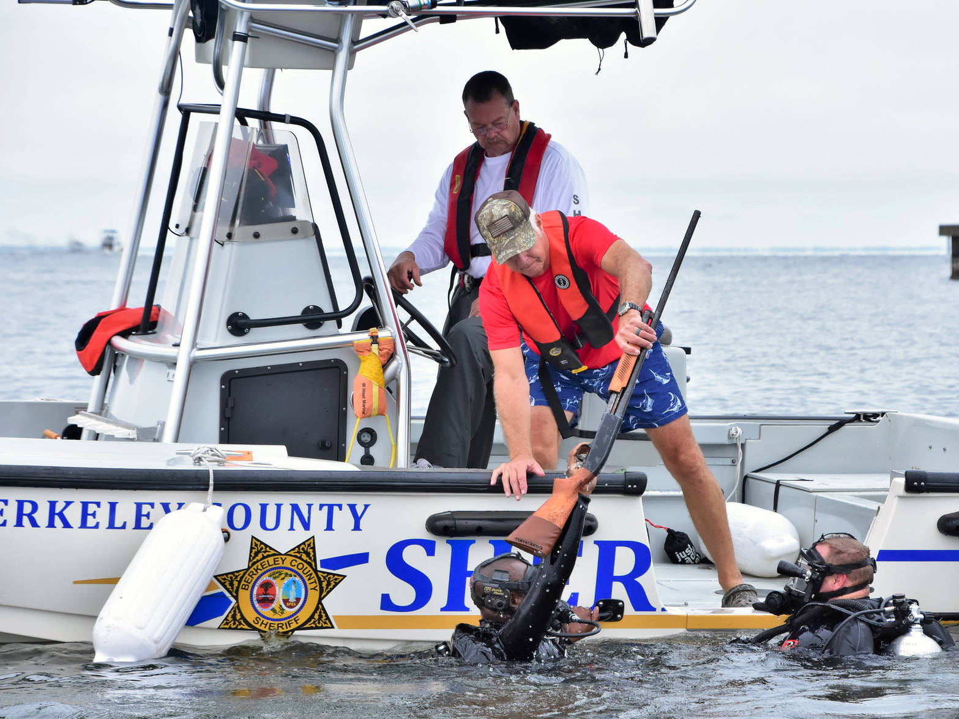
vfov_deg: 8.0
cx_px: 583
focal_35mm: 186
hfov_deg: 10.7
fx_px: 5141
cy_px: 353
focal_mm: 105
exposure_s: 1/800
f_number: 8
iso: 1100
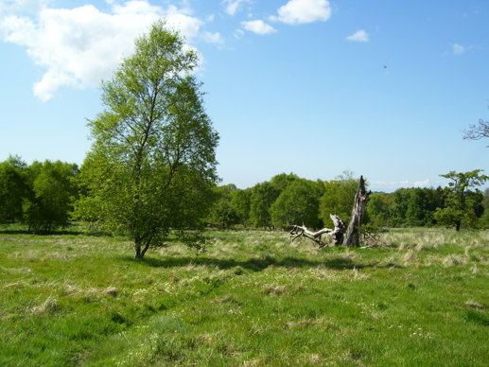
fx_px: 523
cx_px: 244
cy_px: 184
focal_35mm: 37
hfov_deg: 50.1
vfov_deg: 38.7
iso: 80
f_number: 4.8
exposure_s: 1/500
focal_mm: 6
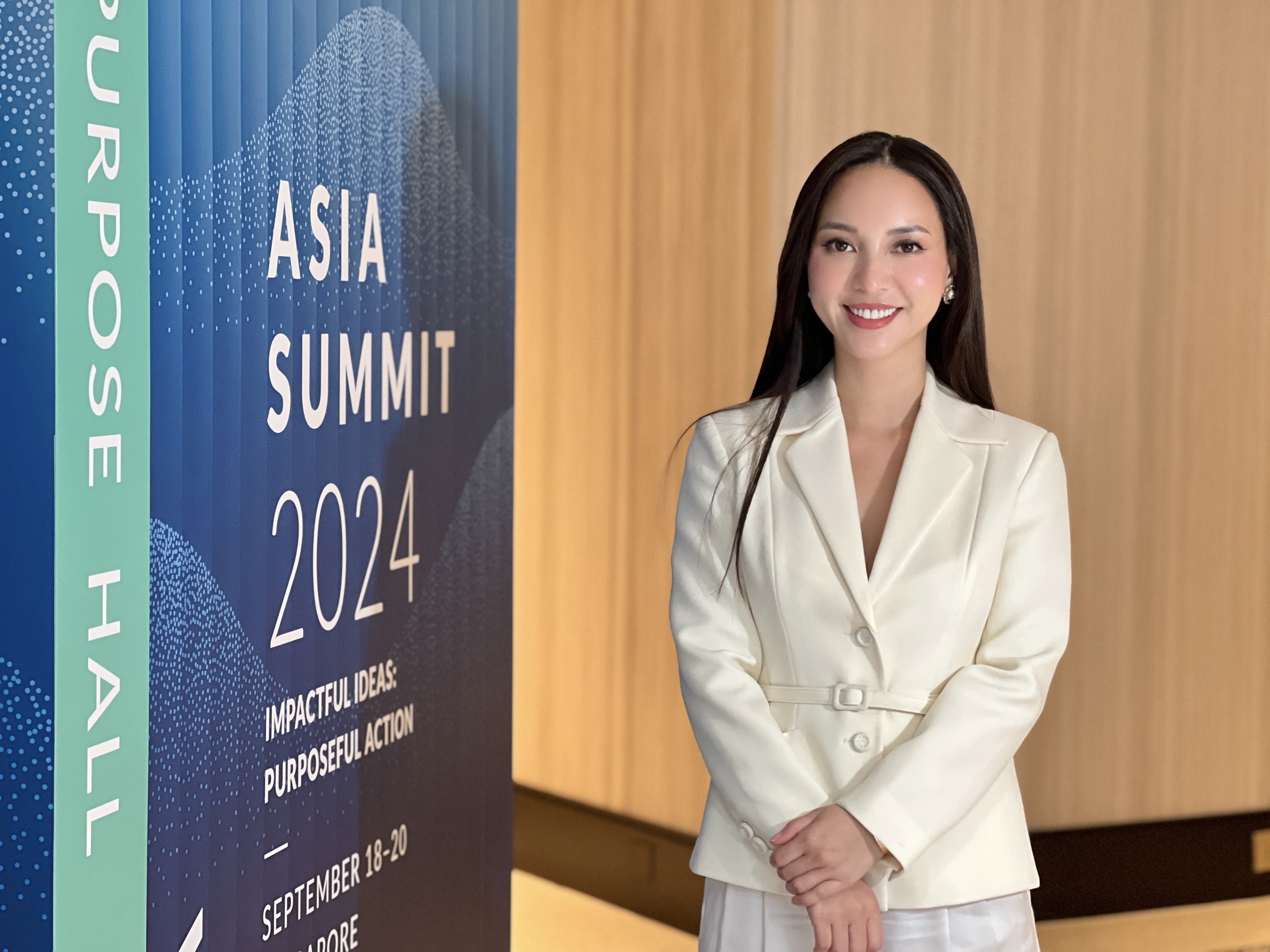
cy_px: 476
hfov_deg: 25.3
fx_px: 2825
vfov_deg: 19.1
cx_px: 635
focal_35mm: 77
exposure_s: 1/24
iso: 400
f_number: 2.8
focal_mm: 9
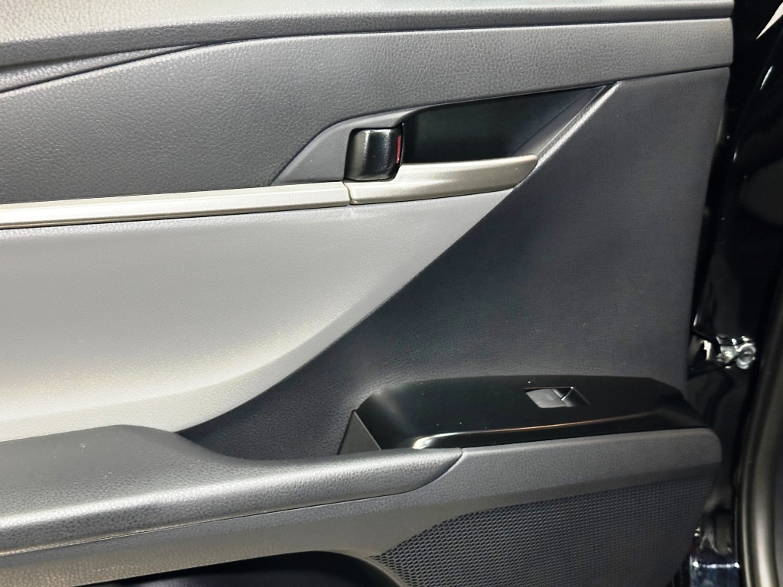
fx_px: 1086
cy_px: 294
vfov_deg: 30.3
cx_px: 392
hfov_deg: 39.7
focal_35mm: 48
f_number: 1.78
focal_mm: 6.86
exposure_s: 1/30
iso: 500
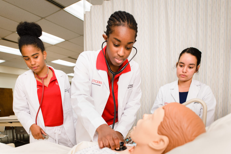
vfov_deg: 51.3
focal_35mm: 25
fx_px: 160
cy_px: 75
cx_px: 117
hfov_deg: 71.5
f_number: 3.5
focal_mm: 24
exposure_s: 1/125
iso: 1000
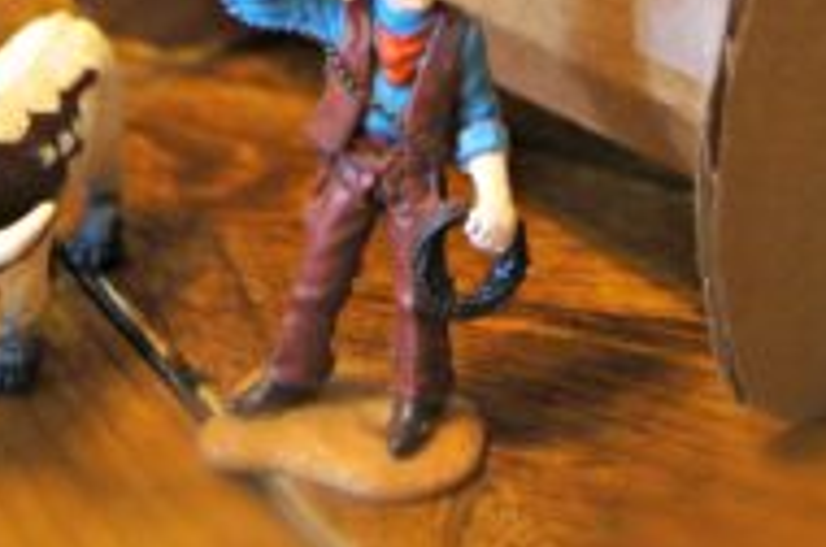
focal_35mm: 94
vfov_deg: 13.6
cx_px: 498
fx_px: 2153
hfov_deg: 21.7
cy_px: -289
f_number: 4
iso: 1600
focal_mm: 20
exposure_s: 1/100
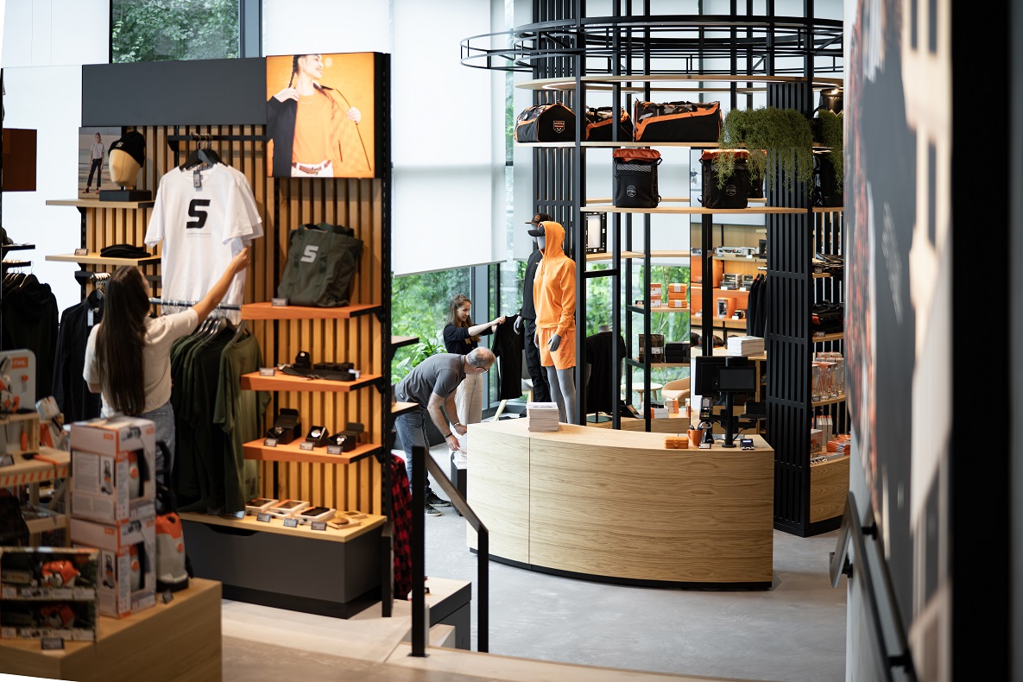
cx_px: 512
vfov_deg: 27.0
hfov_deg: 39.6
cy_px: 341
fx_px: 1421
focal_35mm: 50
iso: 320
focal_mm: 50
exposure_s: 1/400
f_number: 1.6
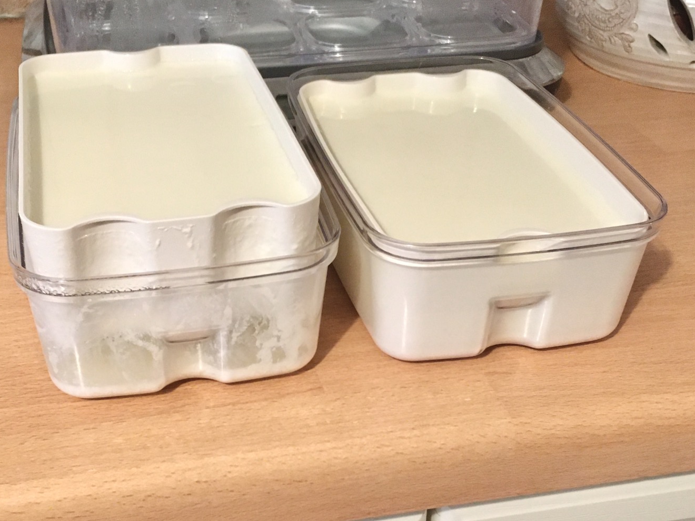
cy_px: 260
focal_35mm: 30
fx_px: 602
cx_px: 338
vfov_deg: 46.8
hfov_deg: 60.0
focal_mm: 4.15
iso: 200
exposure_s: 1/25
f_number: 2.2
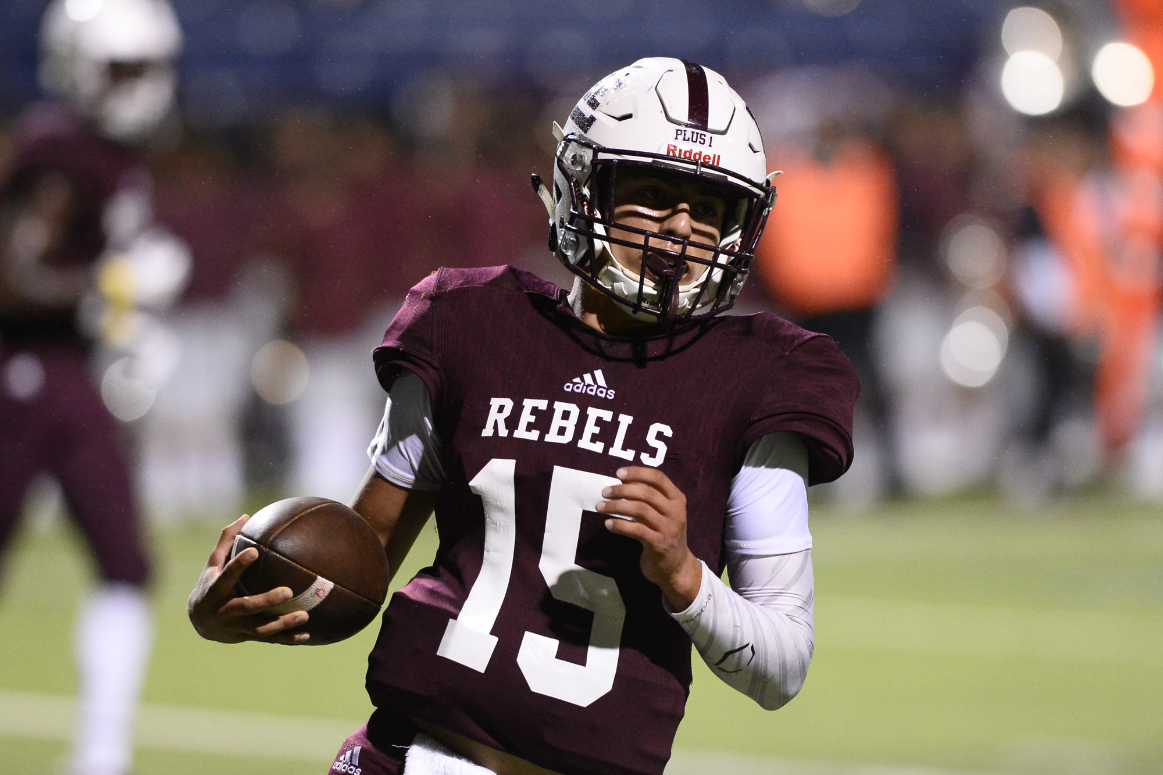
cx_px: 582
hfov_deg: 6.9
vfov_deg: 4.6
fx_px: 9690
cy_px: 388
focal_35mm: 300
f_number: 2.8
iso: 6400
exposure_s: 1/800
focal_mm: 300
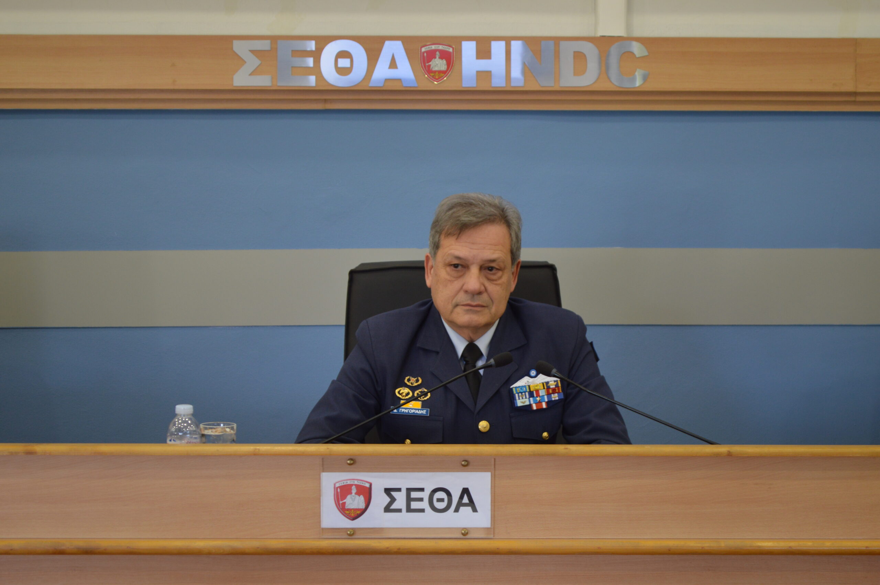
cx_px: 440
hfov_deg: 24.6
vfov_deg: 16.5
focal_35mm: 82
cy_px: 292
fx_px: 2015
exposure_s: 1/25
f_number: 5.6
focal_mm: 55
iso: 400
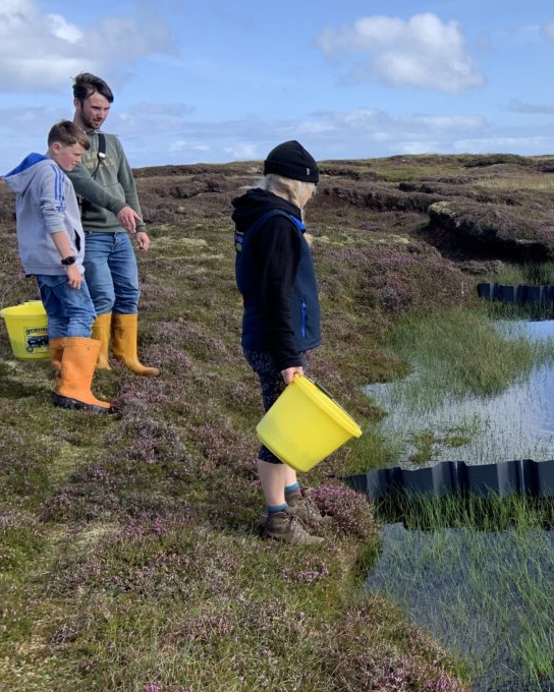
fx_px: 963
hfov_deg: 29.4
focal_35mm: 47
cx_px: 588
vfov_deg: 39.5
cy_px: 338
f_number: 1.8
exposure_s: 1/1513
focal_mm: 4.25
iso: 25
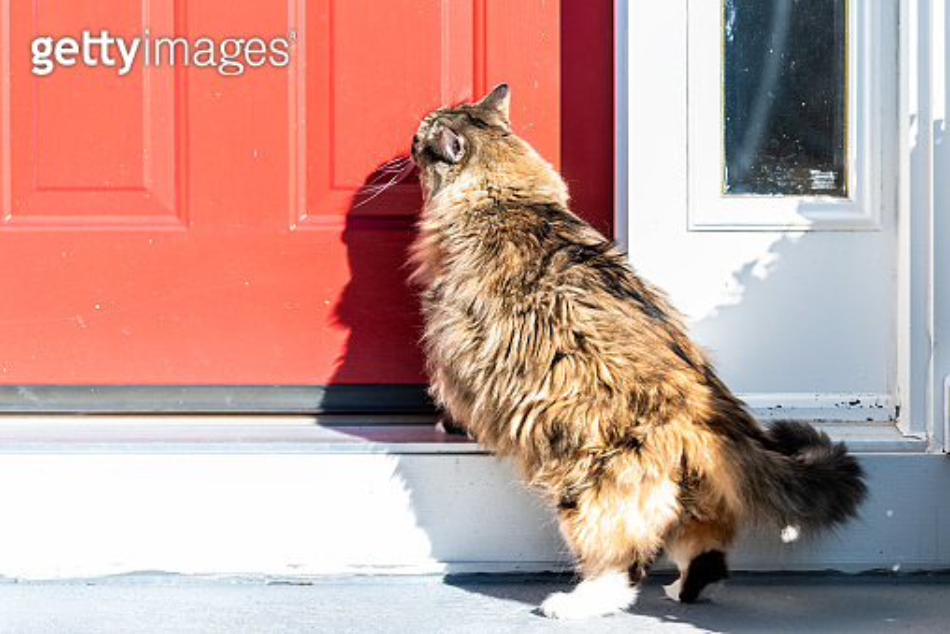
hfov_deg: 23.6
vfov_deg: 15.9
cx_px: 475
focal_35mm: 86
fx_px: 2270
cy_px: 317
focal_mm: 86
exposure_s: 1/500
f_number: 2.8
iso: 64
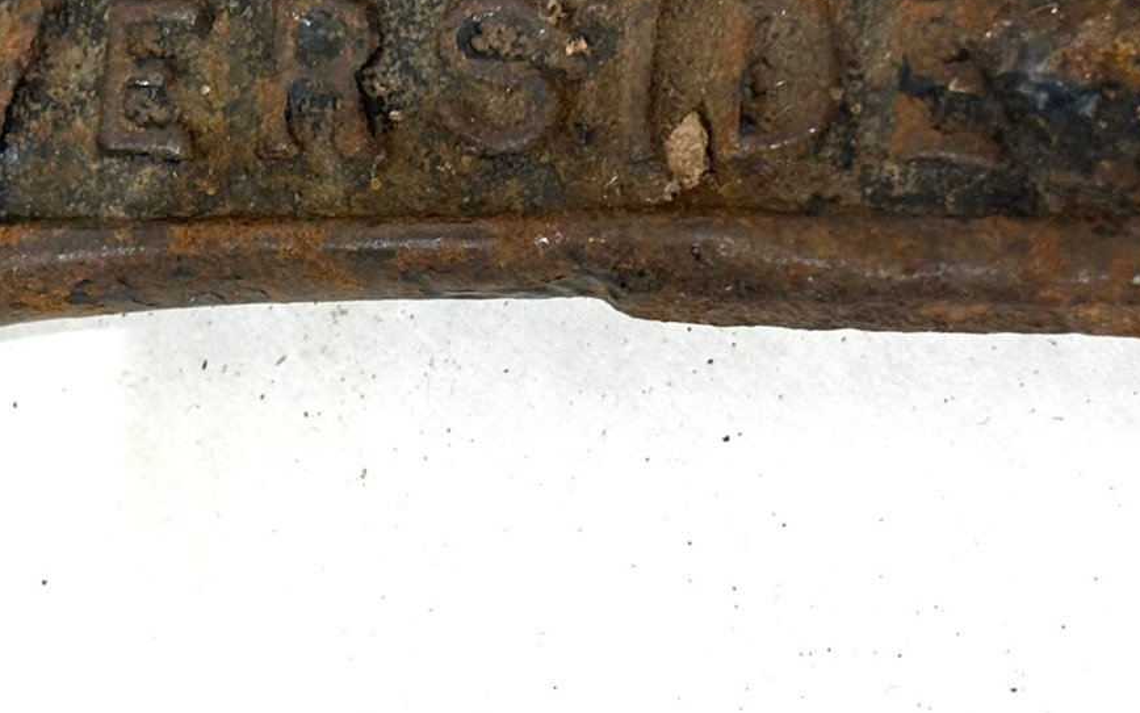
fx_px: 3947
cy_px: 130
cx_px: 429
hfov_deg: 16.4
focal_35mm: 127
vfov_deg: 10.3
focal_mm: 5.96
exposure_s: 1/120
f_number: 1.6
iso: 64
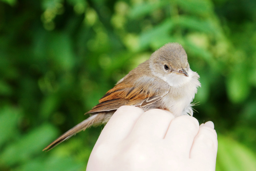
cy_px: 86
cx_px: 128
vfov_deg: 13.0
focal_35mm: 105
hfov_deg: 19.5
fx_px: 747
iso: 1000
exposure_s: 1/200
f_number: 7.1
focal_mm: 70
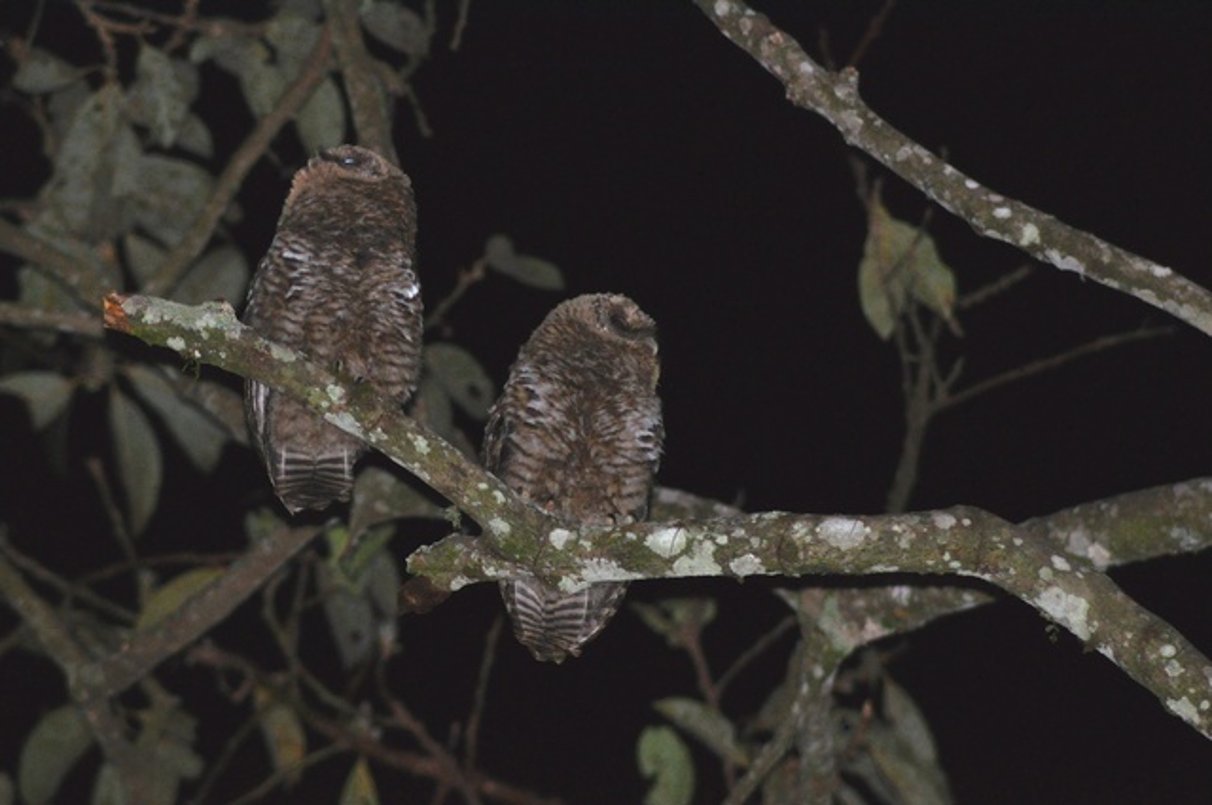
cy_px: 402
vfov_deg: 3.0
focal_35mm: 450
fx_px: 15131
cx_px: 606
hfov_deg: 4.6
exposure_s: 1/160
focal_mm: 300
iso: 1000
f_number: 7.1
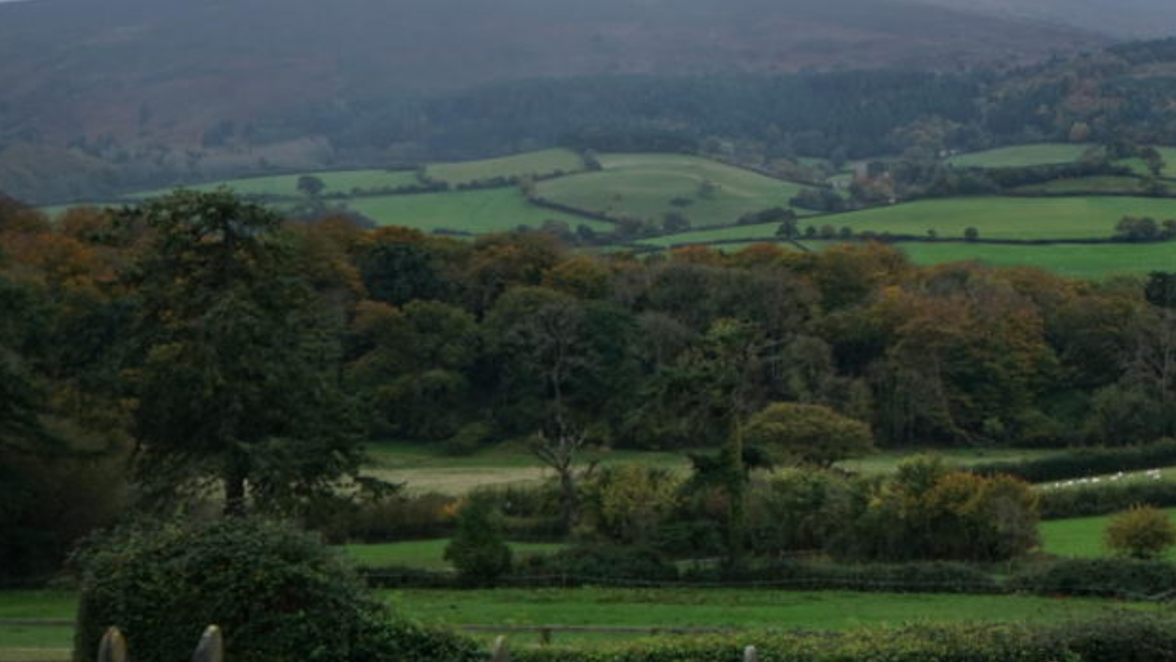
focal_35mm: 83
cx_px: 1330
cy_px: 11
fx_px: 2589
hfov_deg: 23.8
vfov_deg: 14.4
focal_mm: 34
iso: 100
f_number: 8
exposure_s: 1/125
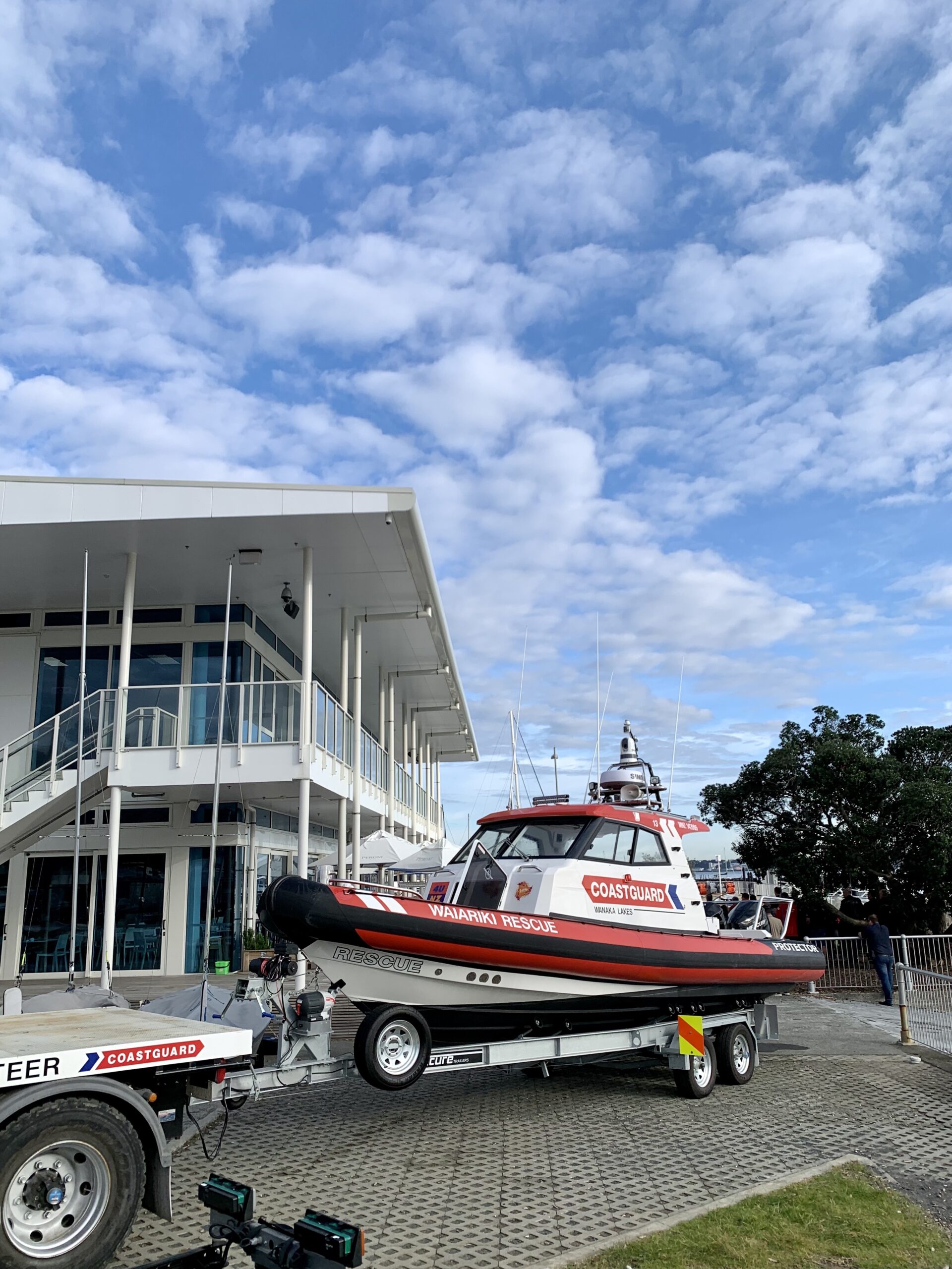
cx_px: 476
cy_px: 634
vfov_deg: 67.3
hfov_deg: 53.1
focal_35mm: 26
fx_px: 953
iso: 25
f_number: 1.8
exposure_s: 1/1560
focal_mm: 4.25
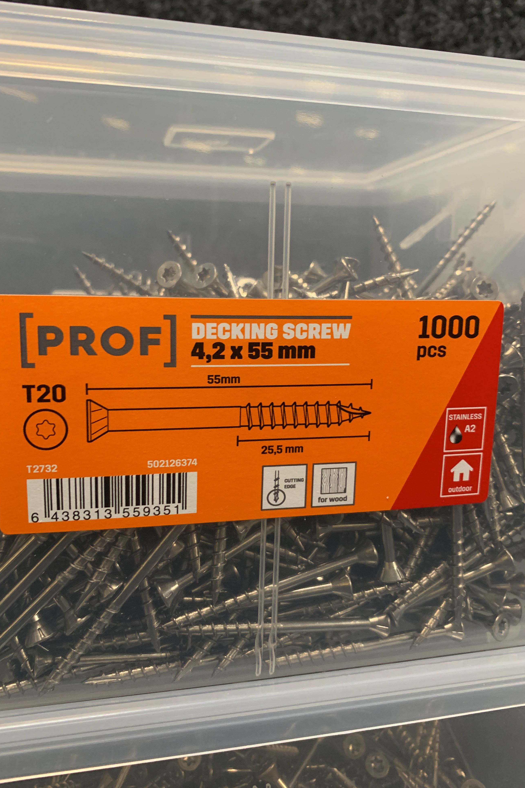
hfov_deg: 46.4
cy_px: 396
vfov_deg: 65.5
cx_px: 246
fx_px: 612
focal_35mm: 28
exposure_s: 1/60
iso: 250
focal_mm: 4.25
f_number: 1.8
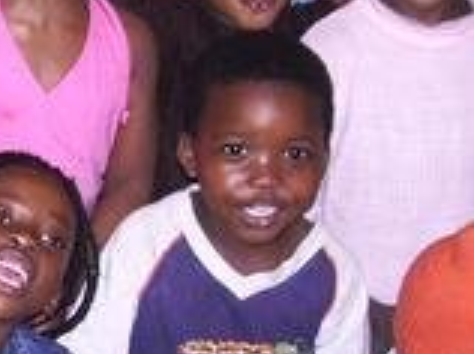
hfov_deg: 14.1
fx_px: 1777
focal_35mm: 130
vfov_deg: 11.4
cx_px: -273
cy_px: 190
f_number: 2.8
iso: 200
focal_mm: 6.8
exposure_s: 1/50
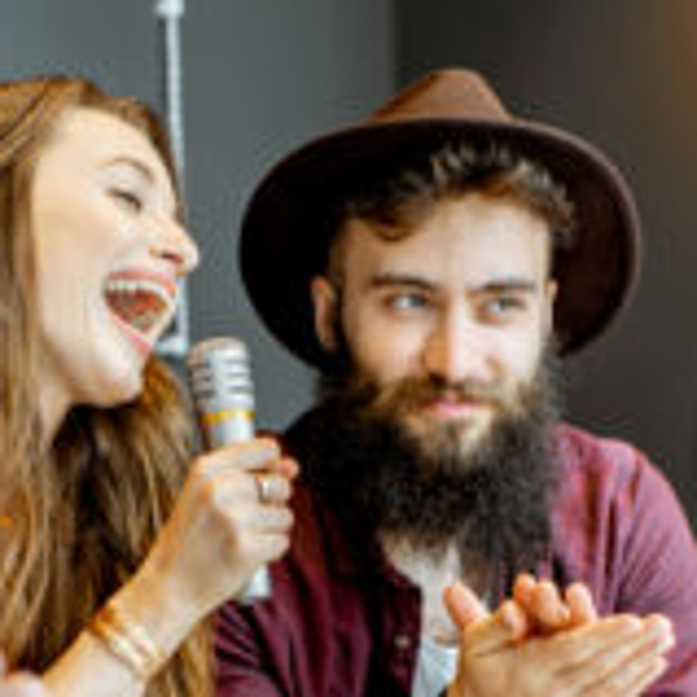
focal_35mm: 112
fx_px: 2551
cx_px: 272
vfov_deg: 15.3
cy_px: 693
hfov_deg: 15.5
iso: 320
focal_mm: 35
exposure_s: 1/200
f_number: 2.2
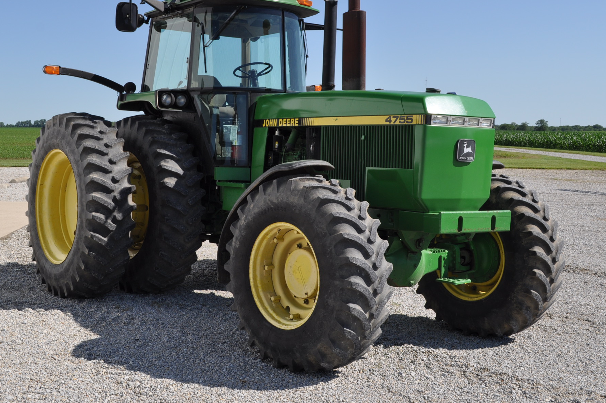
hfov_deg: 41.9
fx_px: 790
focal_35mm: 47
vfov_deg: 28.5
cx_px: 264
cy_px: 171
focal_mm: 26
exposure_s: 1/320
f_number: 9
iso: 200
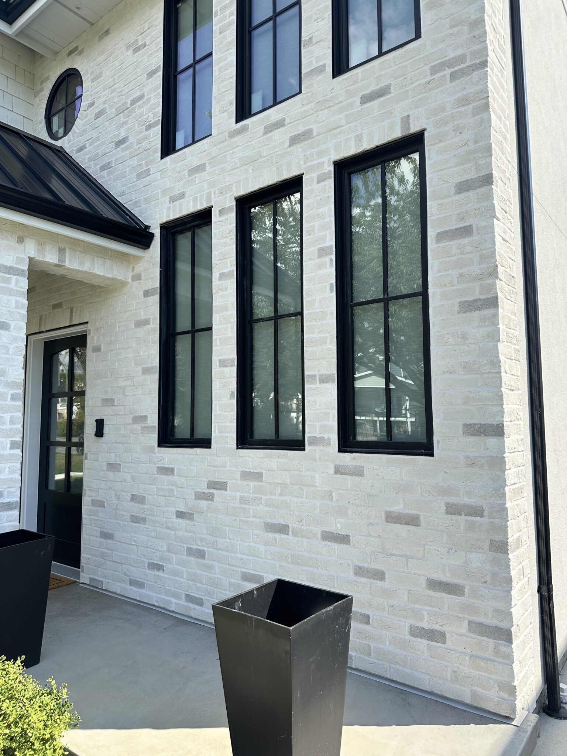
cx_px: 284
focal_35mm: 24
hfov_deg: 56.8
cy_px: 378
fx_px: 524
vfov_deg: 71.6
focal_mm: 6.86
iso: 80
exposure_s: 1/2070
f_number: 1.78
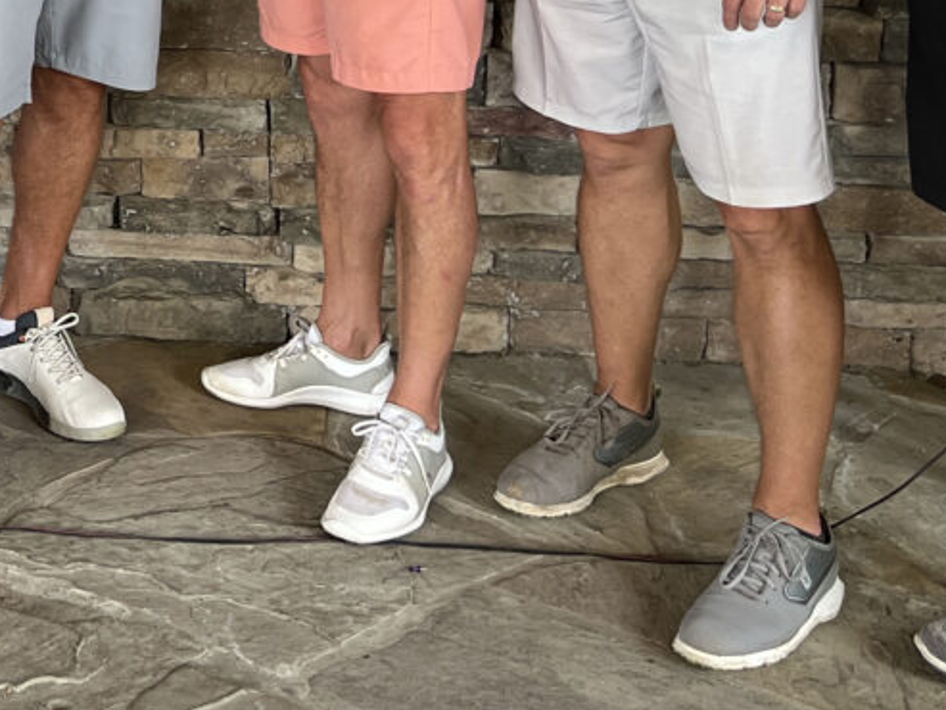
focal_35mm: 81
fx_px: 2214
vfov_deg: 17.0
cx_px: -25
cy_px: -249
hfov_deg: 23.0
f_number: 1.5
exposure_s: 1/121
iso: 64
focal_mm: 5.7
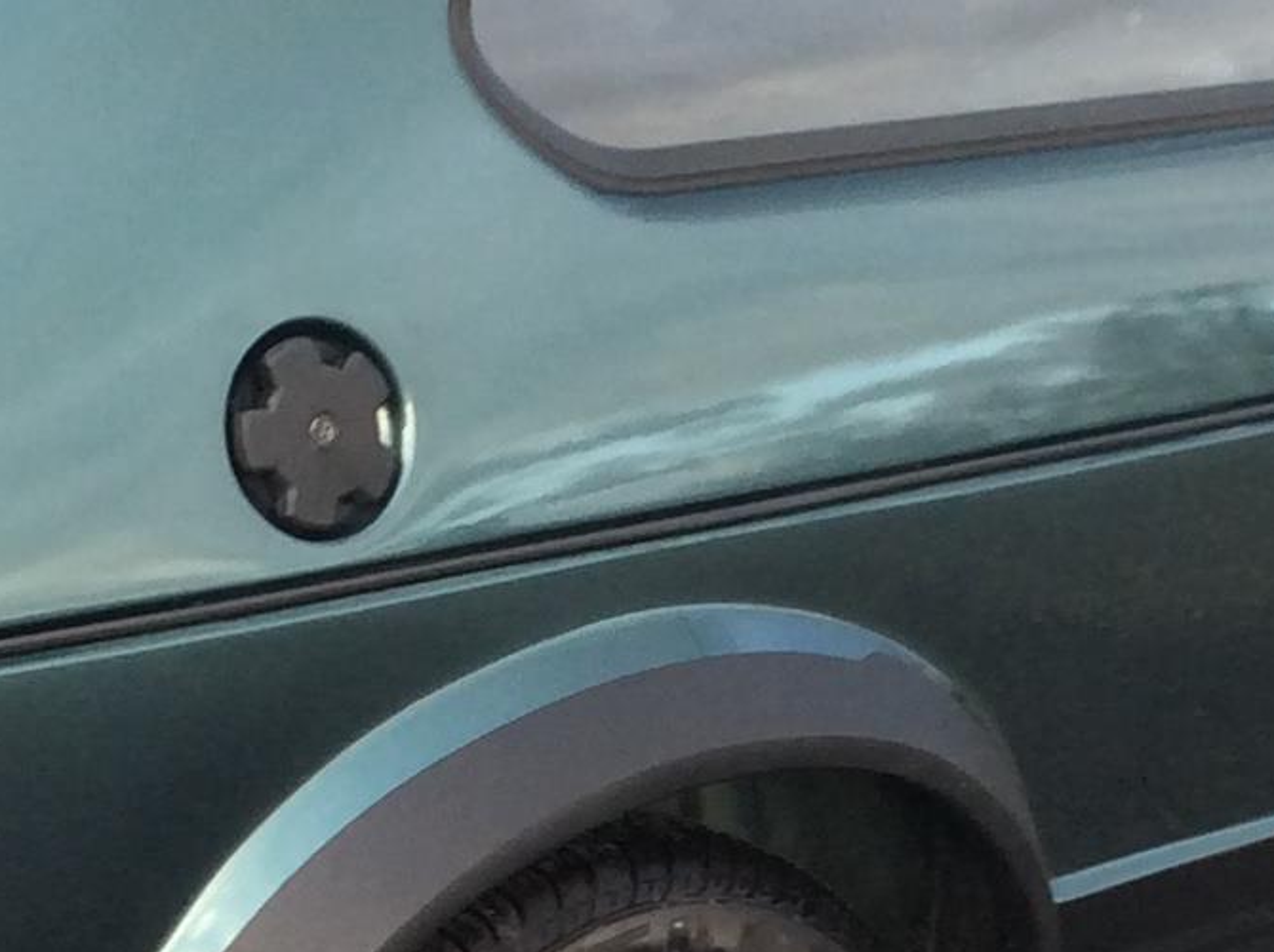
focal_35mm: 124
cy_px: 731
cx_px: 630
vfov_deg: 11.9
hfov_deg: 15.9
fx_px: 4558
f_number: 2.4
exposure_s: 1/50
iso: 40
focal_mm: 3.3
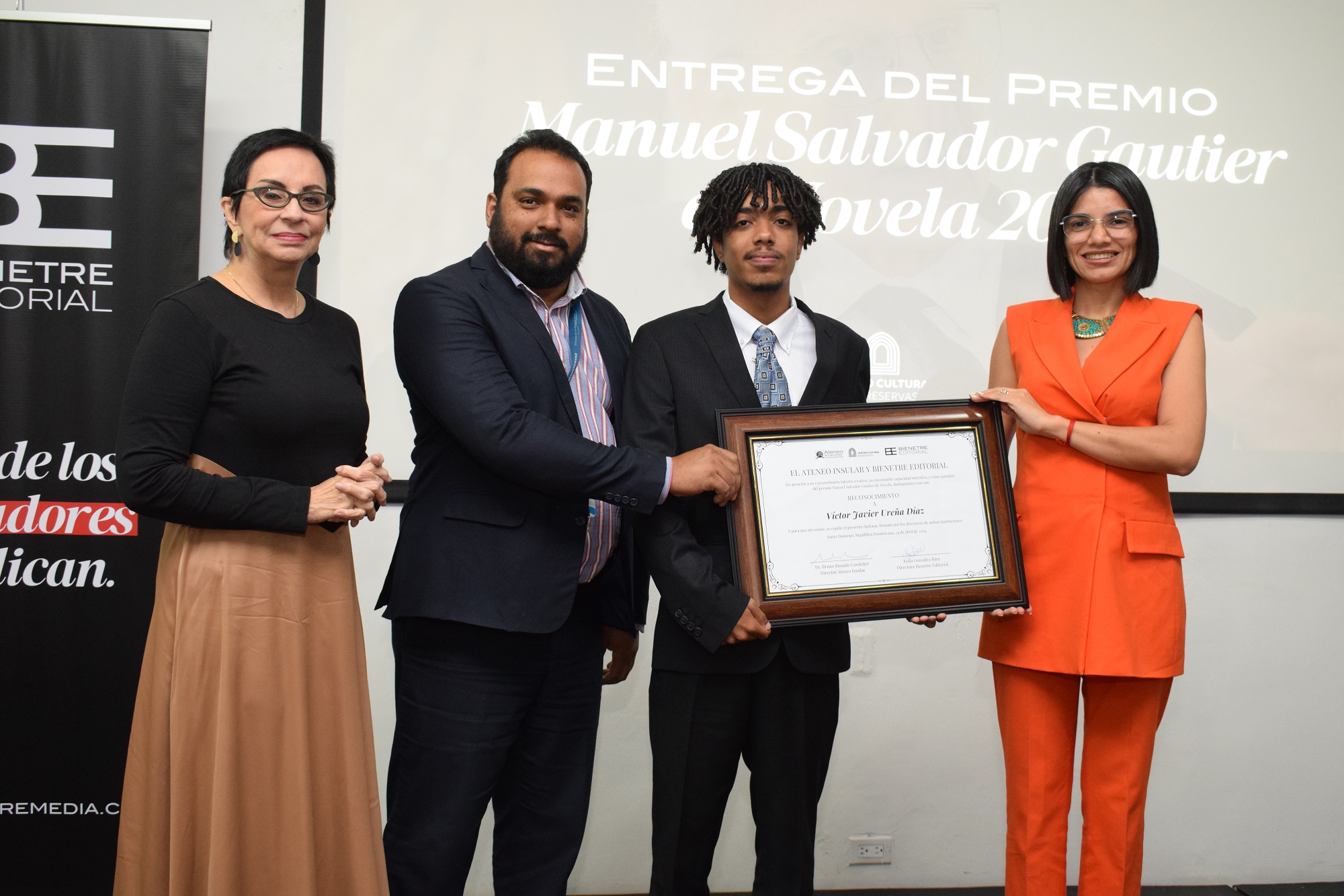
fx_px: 1456
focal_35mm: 39
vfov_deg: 34.2
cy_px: 448
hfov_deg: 49.6
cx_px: 672
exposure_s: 1/60
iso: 2000
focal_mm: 26
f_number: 6.3
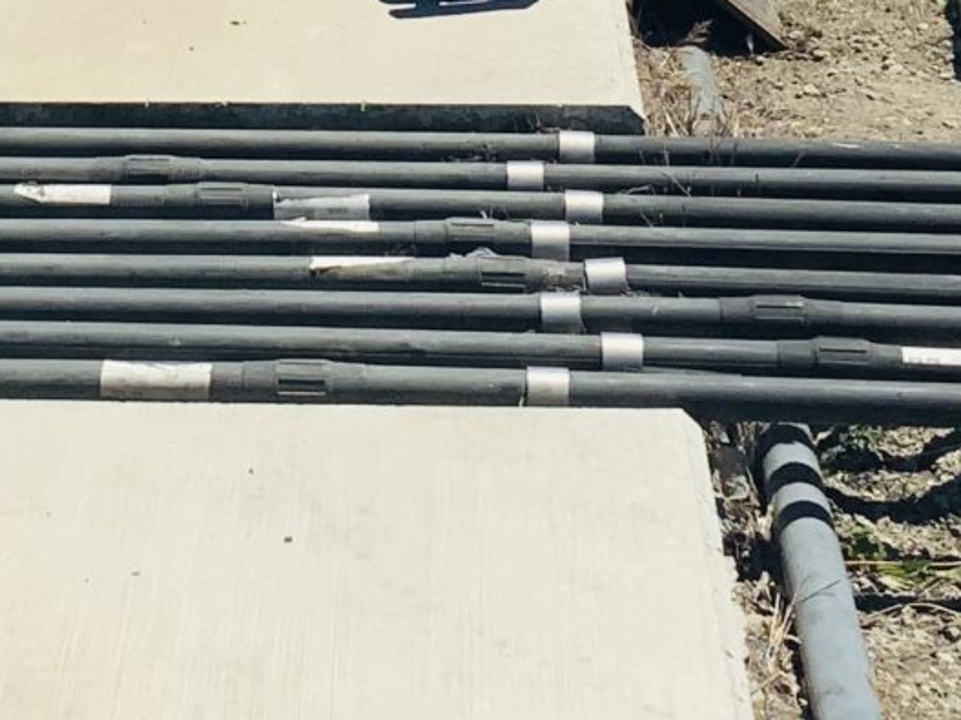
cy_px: -297
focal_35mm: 141
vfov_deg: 10.2
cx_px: 108
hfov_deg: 13.9
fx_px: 3914
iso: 16
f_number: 1.8
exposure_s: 1/3125
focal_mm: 3
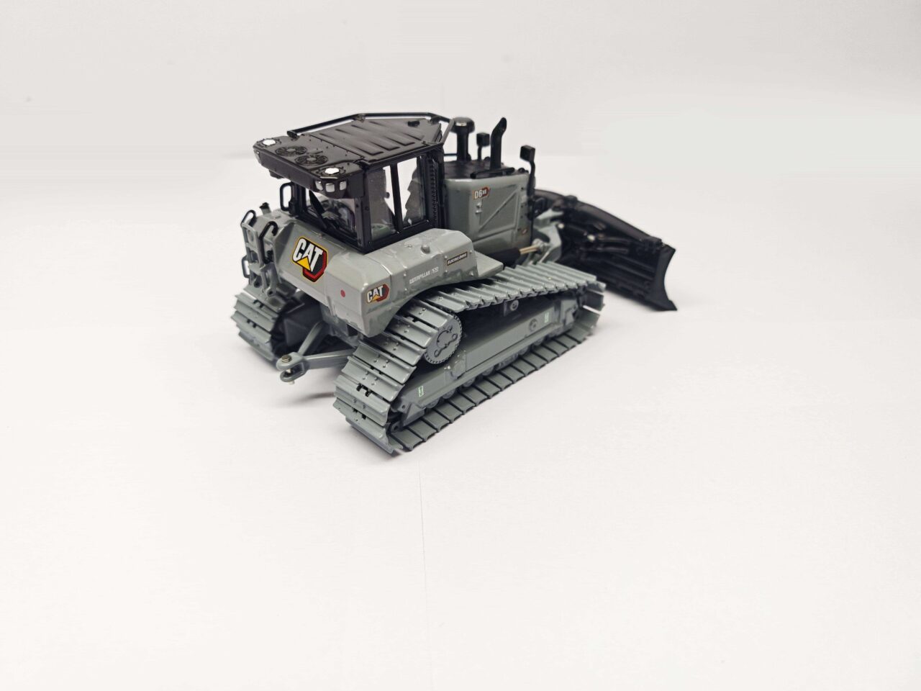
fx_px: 612
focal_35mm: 23
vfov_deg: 58.9
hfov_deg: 73.9
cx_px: 460
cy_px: 346
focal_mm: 6.68
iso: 200
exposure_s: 1/100
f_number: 2.2
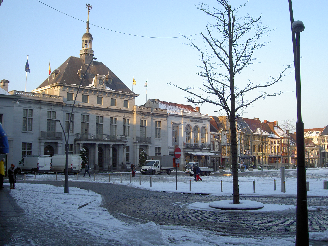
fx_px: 370
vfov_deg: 36.8
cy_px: 123
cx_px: 164
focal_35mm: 39
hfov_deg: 47.9
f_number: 4.7
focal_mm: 8
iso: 50
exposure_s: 1/100
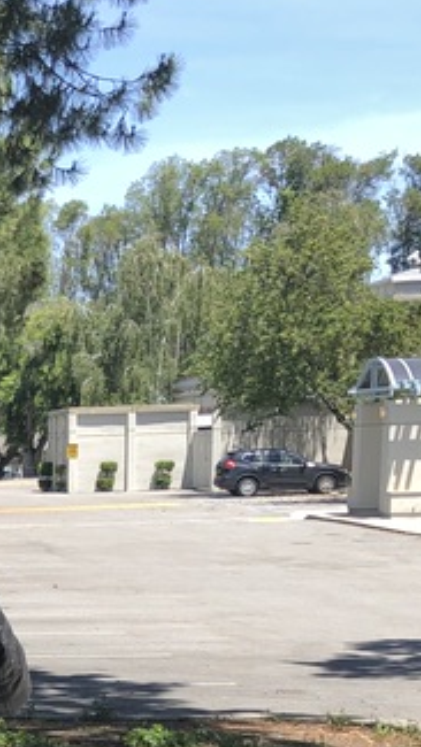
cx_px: -380
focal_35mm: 96
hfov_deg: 11.5
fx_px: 1904
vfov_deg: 21.1
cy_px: 823
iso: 20
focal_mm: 4
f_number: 1.8
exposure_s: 1/631
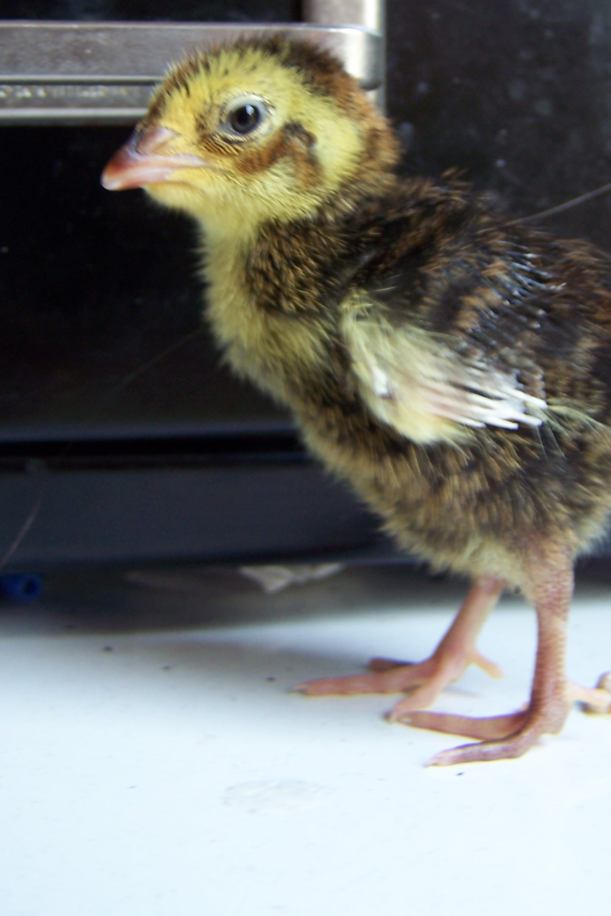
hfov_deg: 24.1
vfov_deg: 35.3
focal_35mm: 56
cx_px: 410
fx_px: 1426
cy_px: 311
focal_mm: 6.3
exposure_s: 1/30
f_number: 2.8
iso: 64
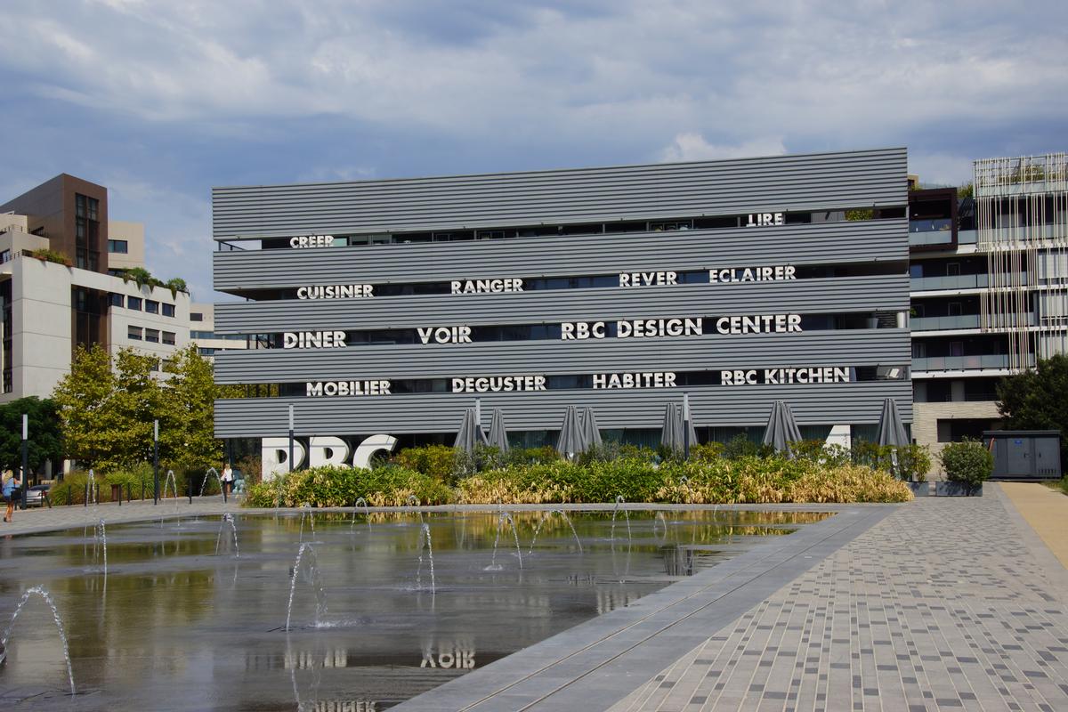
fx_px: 1557
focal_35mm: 52
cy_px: 356
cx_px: 534
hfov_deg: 37.9
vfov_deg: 25.8
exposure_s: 1/200
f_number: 13
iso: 100
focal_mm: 35
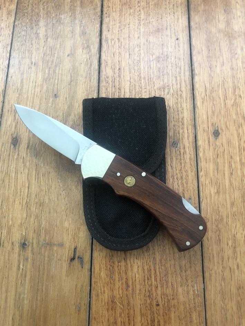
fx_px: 264
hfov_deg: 49.8
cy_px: 163
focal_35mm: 28
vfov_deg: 63.4
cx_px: 122
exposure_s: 1/15
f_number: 1.8
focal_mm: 3.99
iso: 64
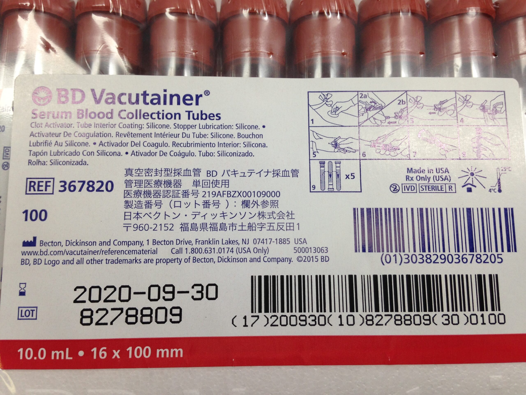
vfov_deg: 42.9
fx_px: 501
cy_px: 198
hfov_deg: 55.4
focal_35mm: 33
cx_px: 263
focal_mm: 4.12
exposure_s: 1/60
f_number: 2.4
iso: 50
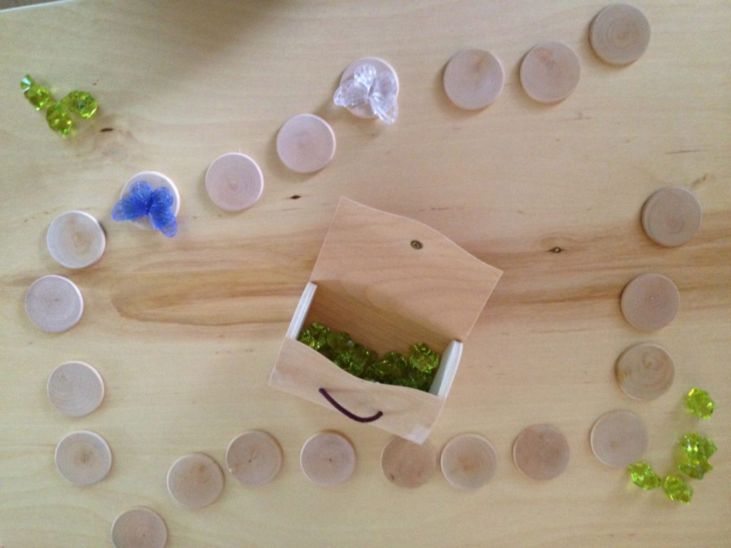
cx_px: 366
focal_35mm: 35
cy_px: 274
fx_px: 739
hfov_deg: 52.6
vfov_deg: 40.7
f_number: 2.4
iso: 320
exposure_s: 1/20
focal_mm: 4.28
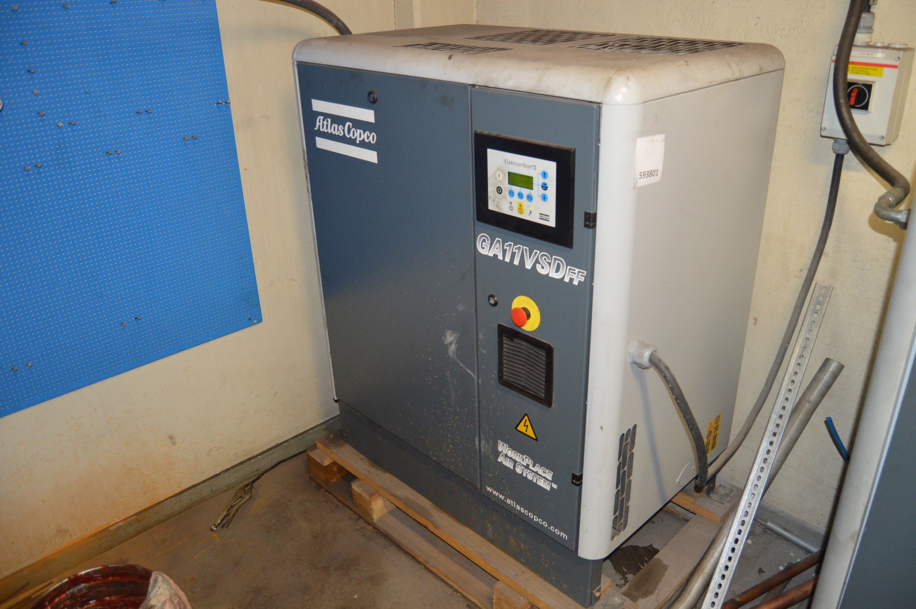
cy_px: 304
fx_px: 686
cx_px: 458
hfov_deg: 67.4
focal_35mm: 27
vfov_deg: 47.9
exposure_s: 1/60
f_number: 3.5
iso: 1250
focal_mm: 18
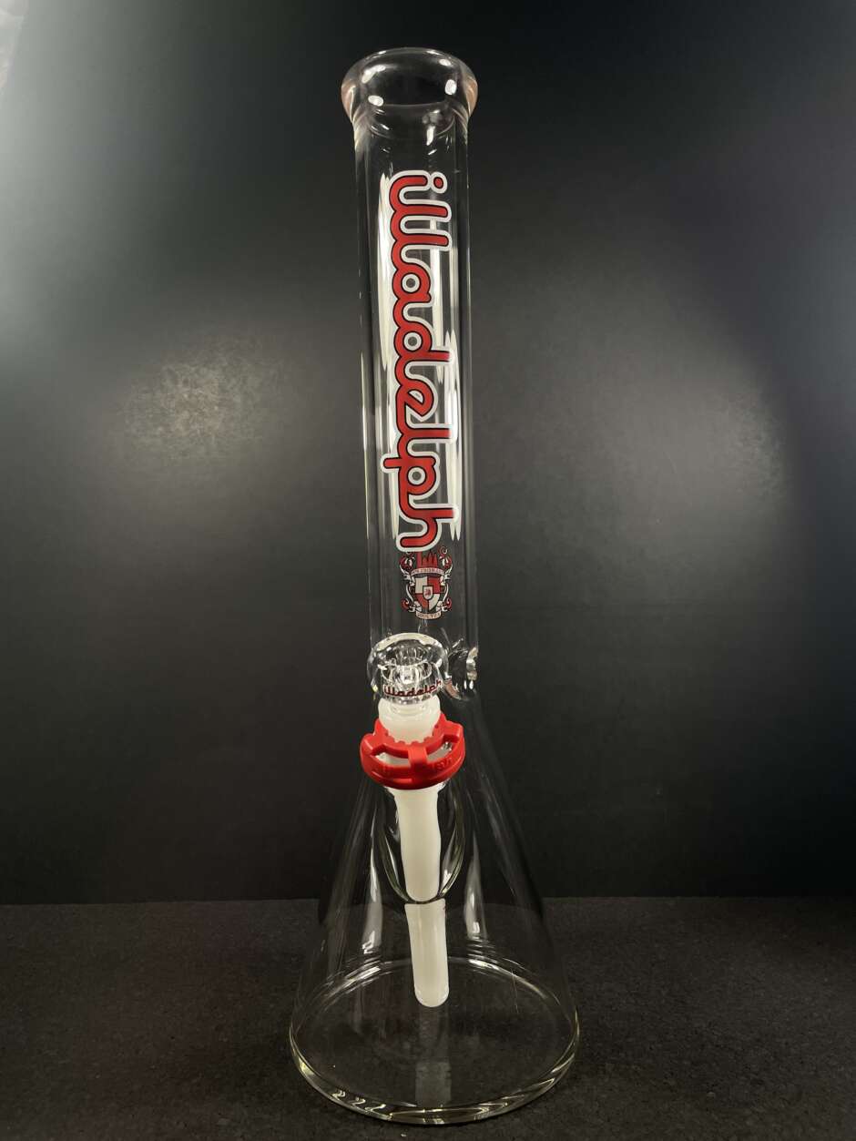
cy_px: 570
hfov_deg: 53.1
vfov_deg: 67.3
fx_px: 857
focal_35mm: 26
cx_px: 428
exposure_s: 1/120
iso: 100
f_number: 1.6
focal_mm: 4.2
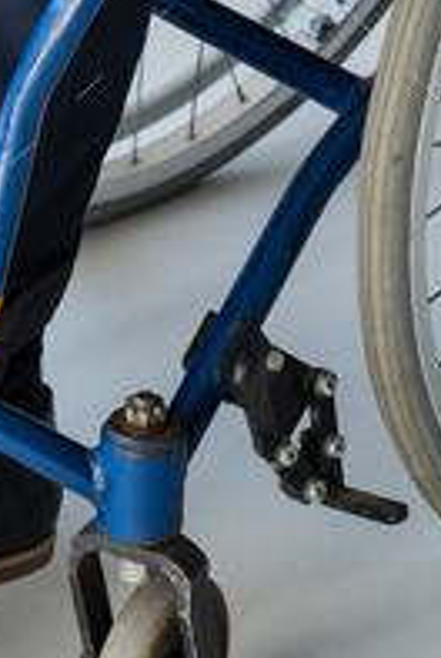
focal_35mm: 224
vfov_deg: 8.7
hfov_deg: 6.2
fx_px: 4101
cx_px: 241
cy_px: -608
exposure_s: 1/125
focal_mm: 50
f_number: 4
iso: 200
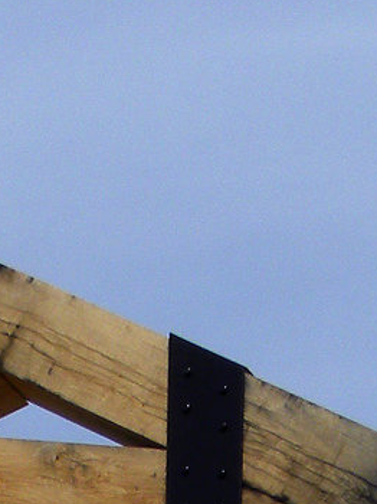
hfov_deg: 8.3
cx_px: -138
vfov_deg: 9.6
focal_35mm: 176
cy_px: 1337
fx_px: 2559
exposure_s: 1/373
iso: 64
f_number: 5.6
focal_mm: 5.9
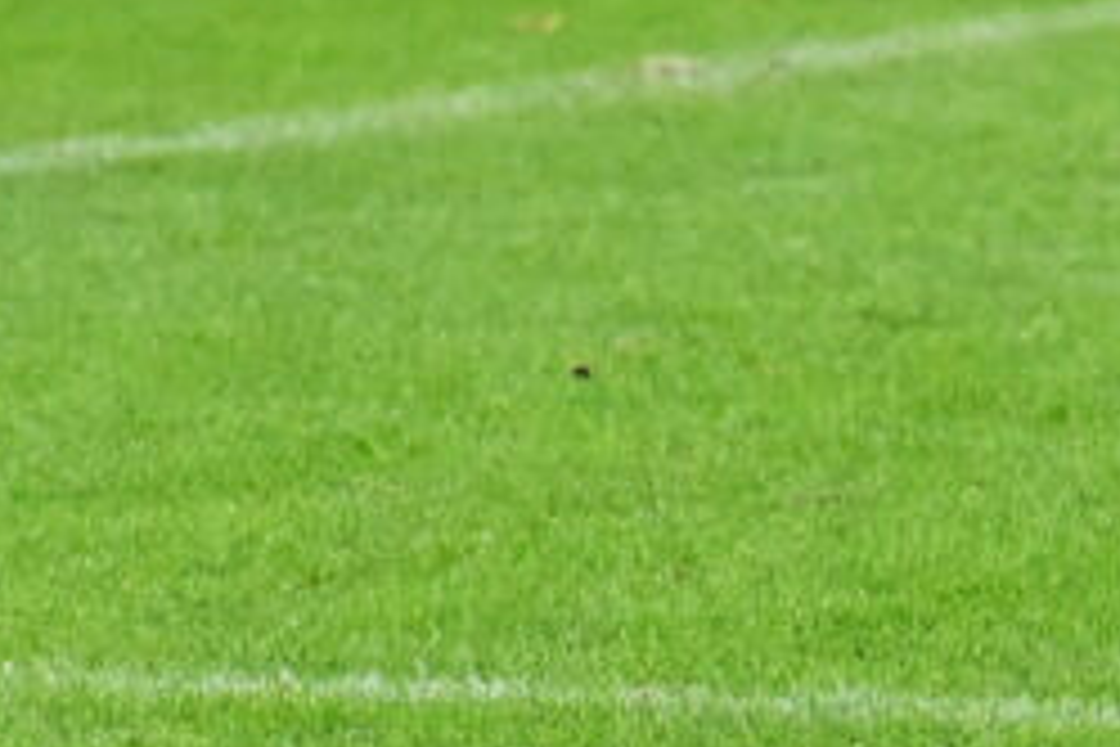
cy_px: -778
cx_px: 1633
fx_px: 15150
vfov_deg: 2.8
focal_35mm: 487
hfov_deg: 4.2
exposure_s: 1/3200
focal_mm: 101
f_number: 4
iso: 2500
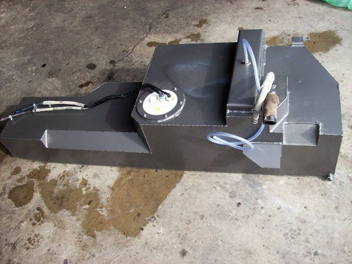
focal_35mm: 36
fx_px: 366
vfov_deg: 39.7
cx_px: 176
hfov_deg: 51.4
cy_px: 132
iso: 80
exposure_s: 1/185
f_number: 2.7
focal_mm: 6
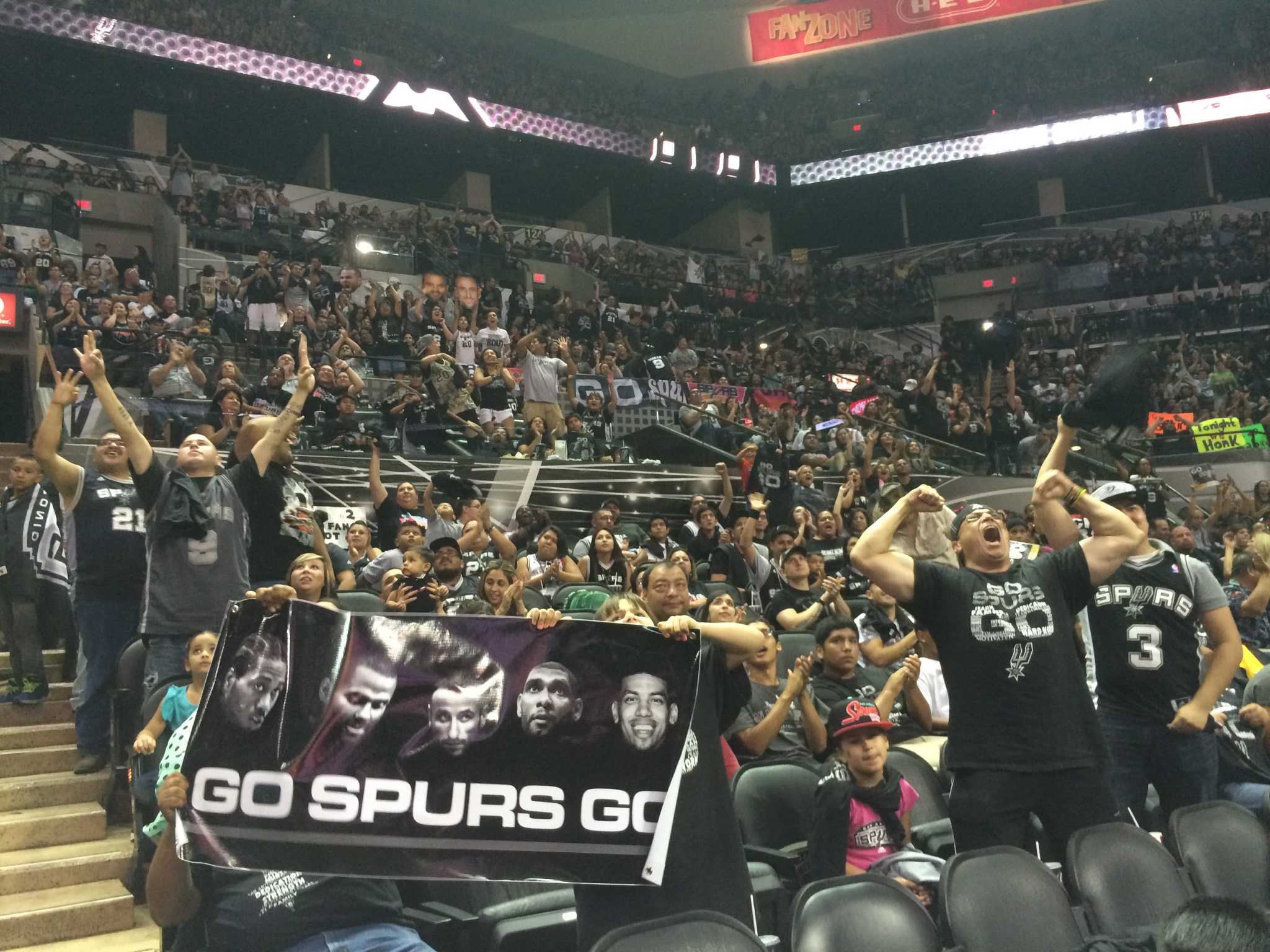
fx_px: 1101
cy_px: 476
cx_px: 635
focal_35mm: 30
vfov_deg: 46.8
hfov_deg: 60.0
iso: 160
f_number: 2.2
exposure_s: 1/30
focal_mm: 4.12
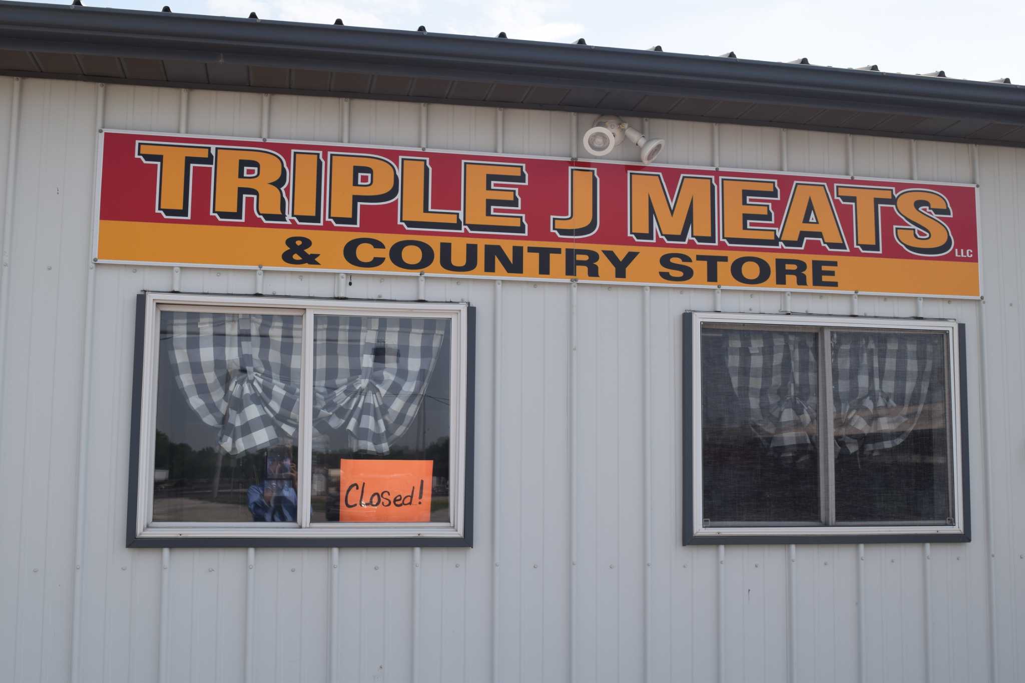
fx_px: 1153
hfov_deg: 47.9
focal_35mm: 40
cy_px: 342
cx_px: 512
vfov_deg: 33.0
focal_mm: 27
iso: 200
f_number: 10
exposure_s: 1/400
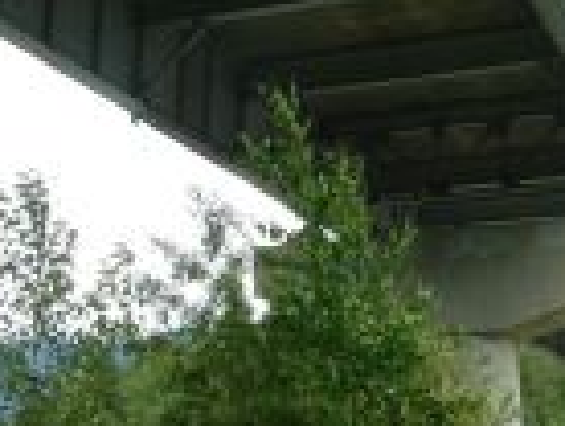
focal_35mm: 65
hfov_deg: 29.0
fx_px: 1063
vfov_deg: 22.6
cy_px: 287
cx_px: 471
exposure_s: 1/125
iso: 80
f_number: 4
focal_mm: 4.1
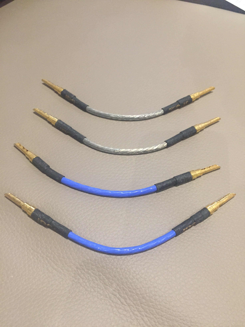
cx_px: 122
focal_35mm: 29
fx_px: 274
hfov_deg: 48.2
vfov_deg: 61.7
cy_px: 164
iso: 250
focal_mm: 4.15
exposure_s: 1/17
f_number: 2.2
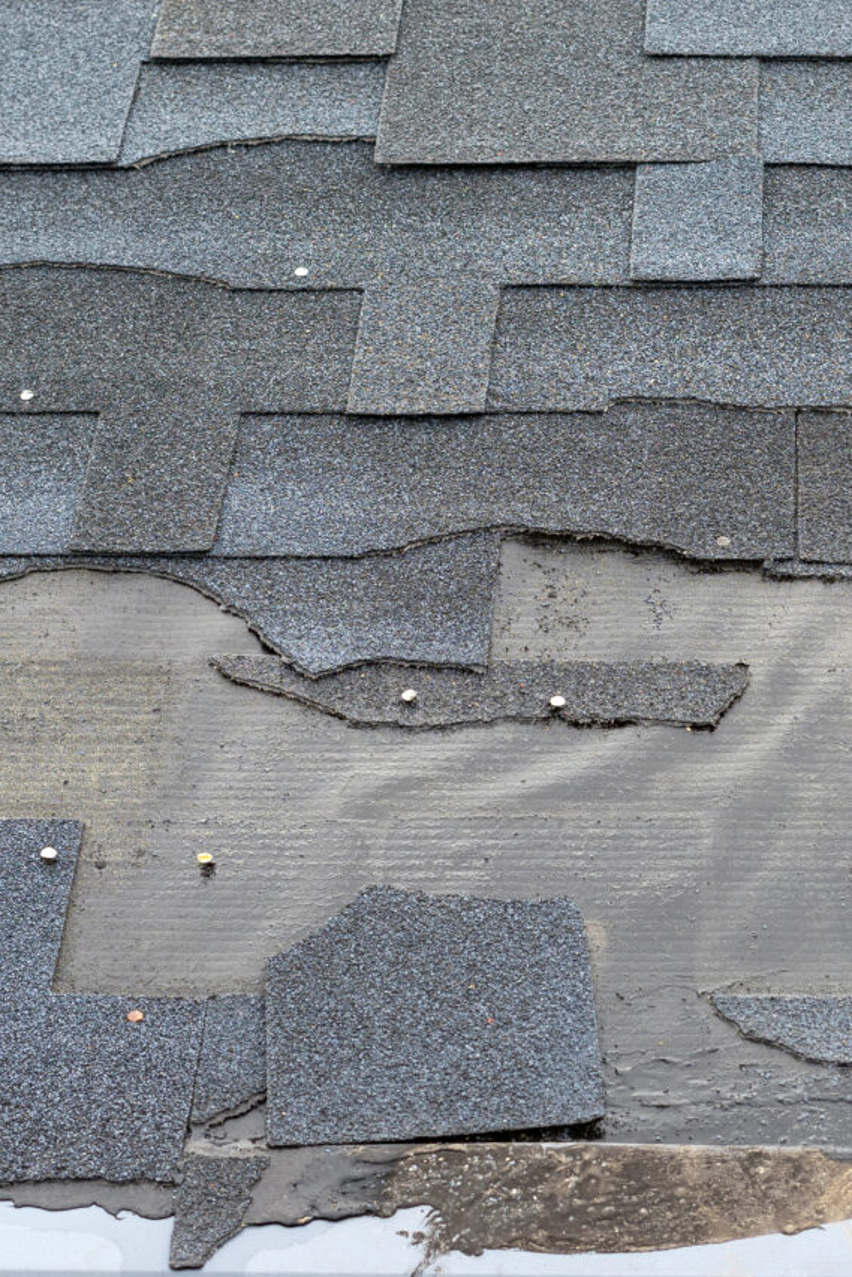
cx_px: 674
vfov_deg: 17.0
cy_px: 309
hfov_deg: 11.4
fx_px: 4258
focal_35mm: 120
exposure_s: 1/50
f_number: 5.6
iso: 100
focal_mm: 50
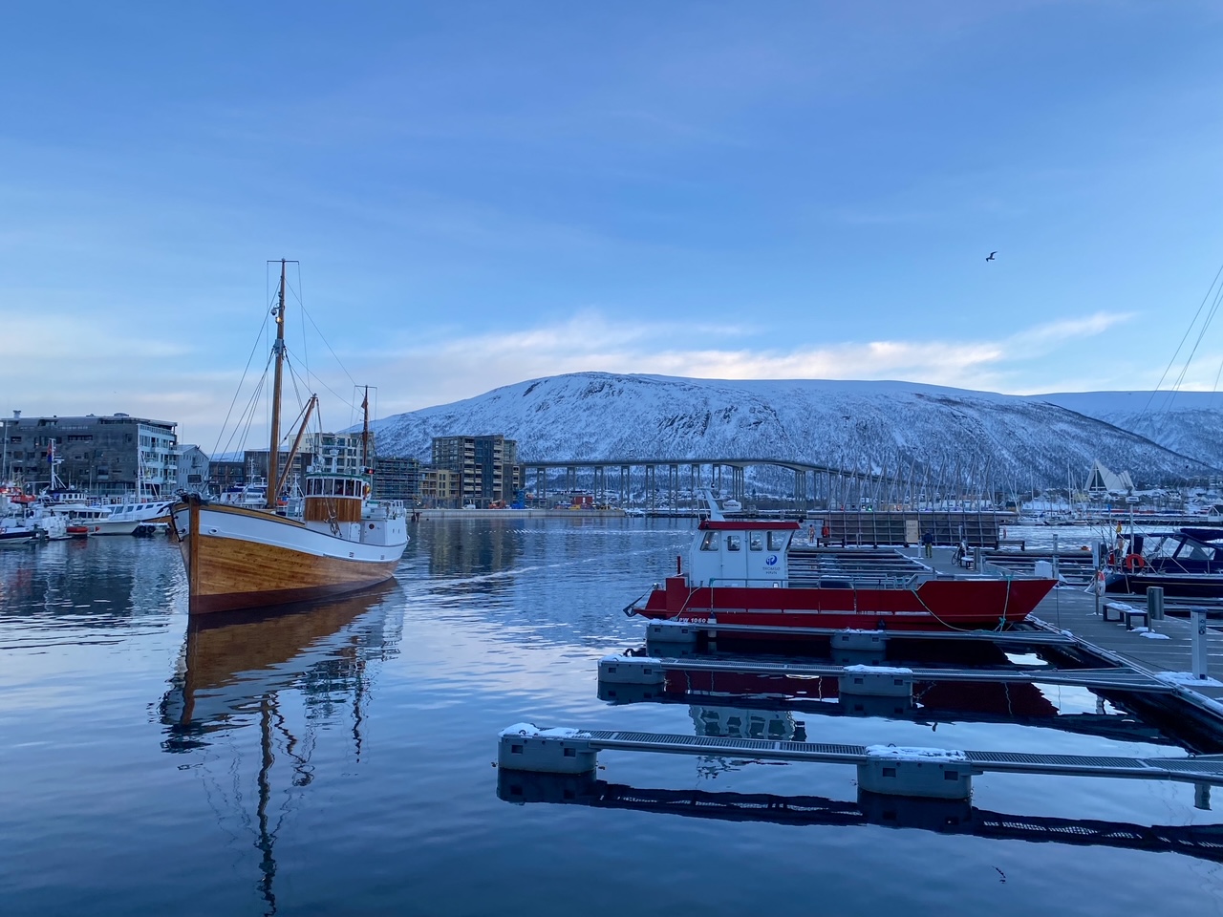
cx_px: 612
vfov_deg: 53.1
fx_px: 919
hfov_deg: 67.3
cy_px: 458
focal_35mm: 26
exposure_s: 1/690
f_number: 1.8
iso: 32
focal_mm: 4.25
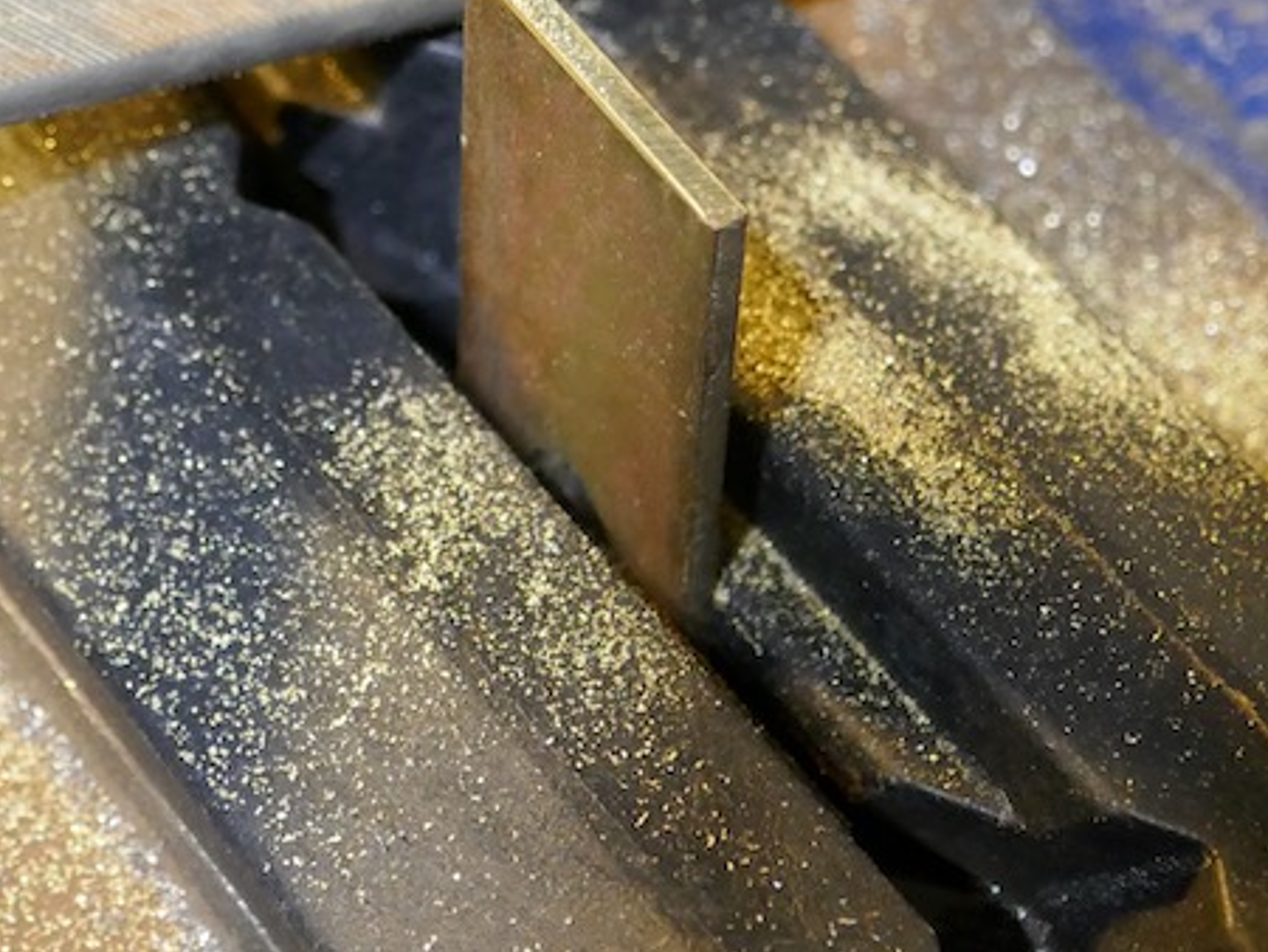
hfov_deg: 16.0
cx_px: 682
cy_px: 282
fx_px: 4508
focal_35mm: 123
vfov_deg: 12.0
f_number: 5
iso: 1600
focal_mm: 17.3
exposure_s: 1/50
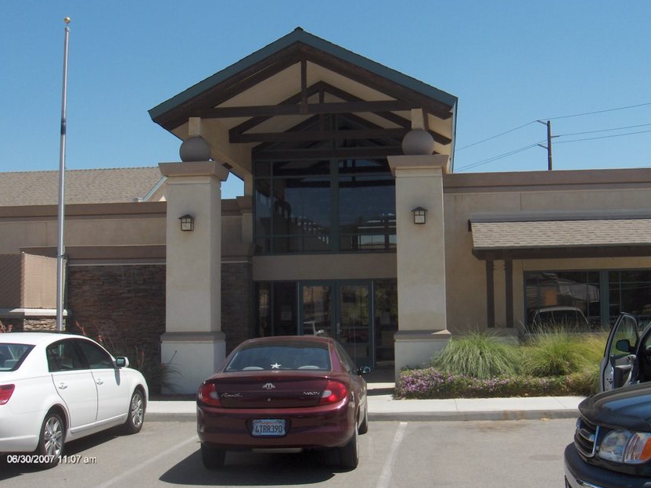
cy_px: 236
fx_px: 846
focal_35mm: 45
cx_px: 345
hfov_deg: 42.1
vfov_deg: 32.2
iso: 100
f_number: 4.8
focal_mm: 8
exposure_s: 1/588
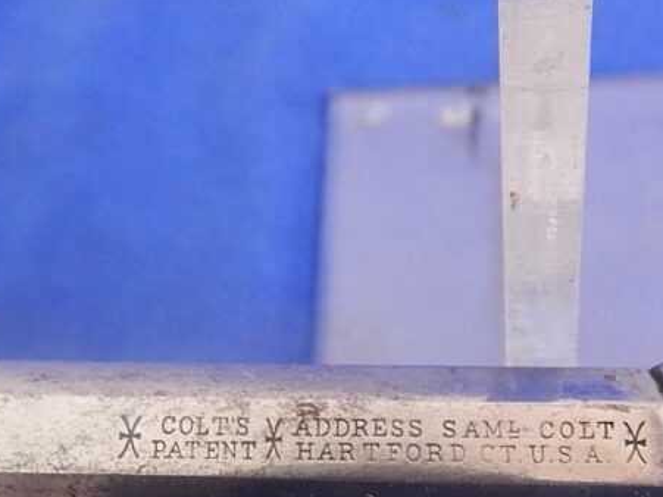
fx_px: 957
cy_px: 463
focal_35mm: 50
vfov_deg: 27.8
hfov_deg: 38.1
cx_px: 381
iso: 400
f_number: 3
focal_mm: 4
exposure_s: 1/13
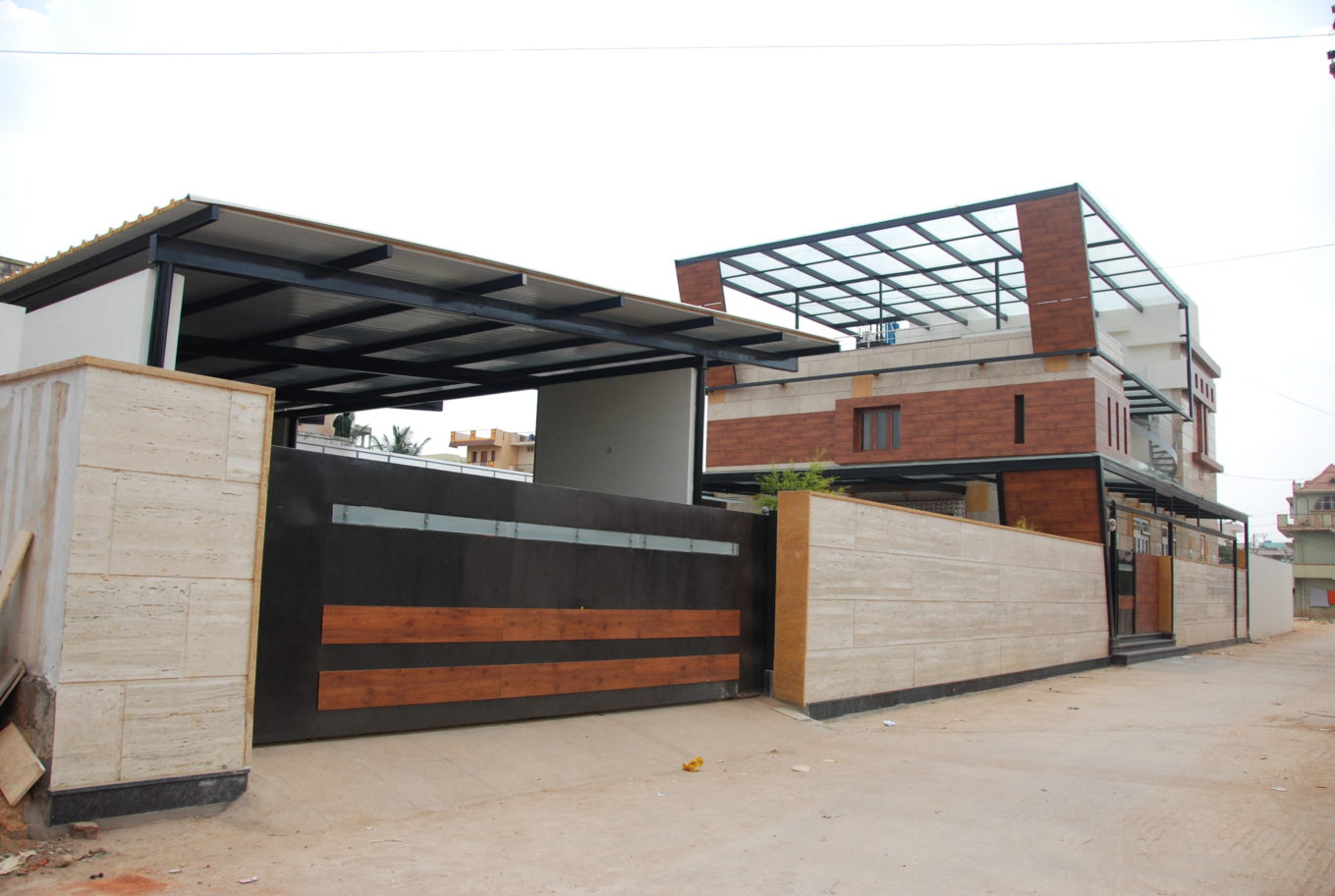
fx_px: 1003
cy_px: 448
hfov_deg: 67.3
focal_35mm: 27
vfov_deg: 48.1
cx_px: 668
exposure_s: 1/1600
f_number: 3.5
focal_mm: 18
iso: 320
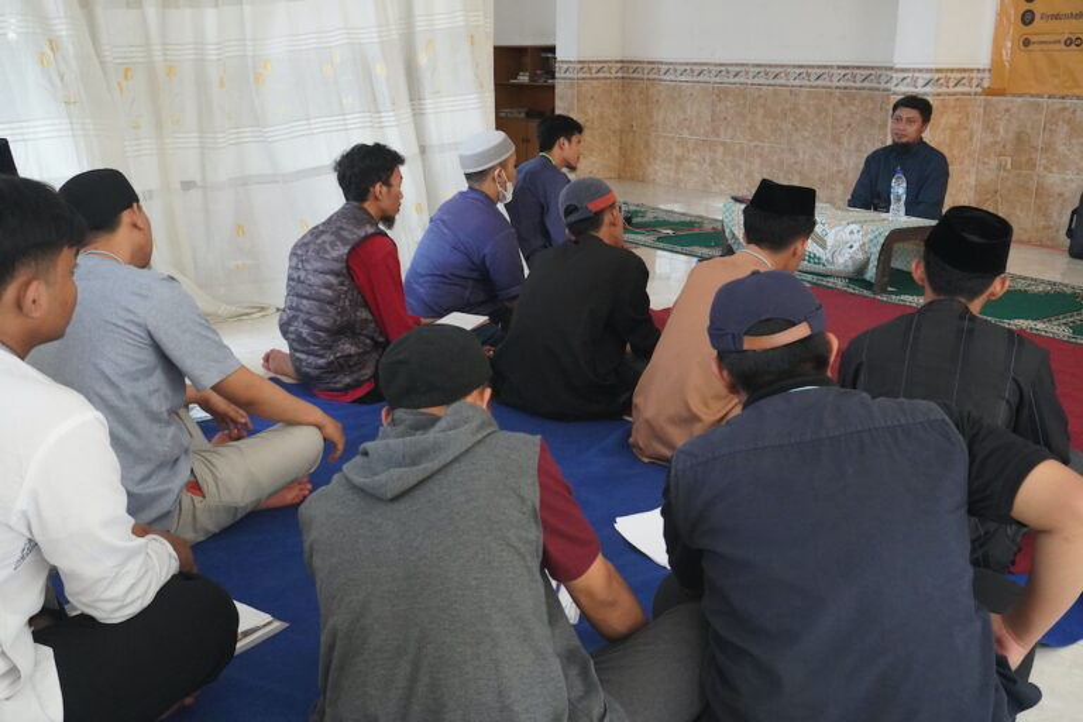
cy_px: 361
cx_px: 542
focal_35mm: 38
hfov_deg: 51.3
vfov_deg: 35.5
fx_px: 1128
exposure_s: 1/250
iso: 5000
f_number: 5.6
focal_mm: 25
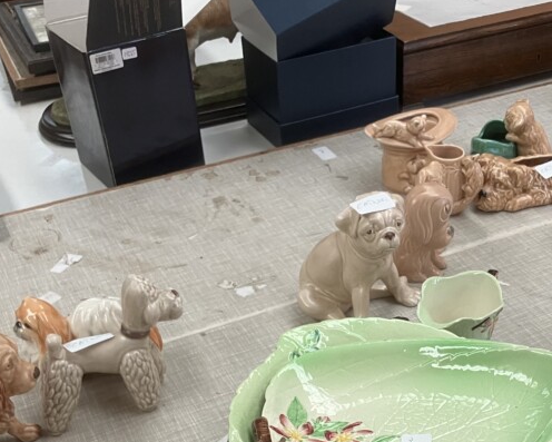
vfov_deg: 27.0
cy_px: 405
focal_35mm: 54
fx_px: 882
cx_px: 367
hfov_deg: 34.4
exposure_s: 1/97
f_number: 1.8
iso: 80
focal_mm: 3.99
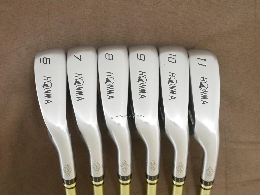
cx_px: 130
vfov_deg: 29.1
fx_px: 376
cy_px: 98
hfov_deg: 38.2
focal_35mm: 50
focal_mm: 25
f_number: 4.5
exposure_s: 1/20
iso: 1600
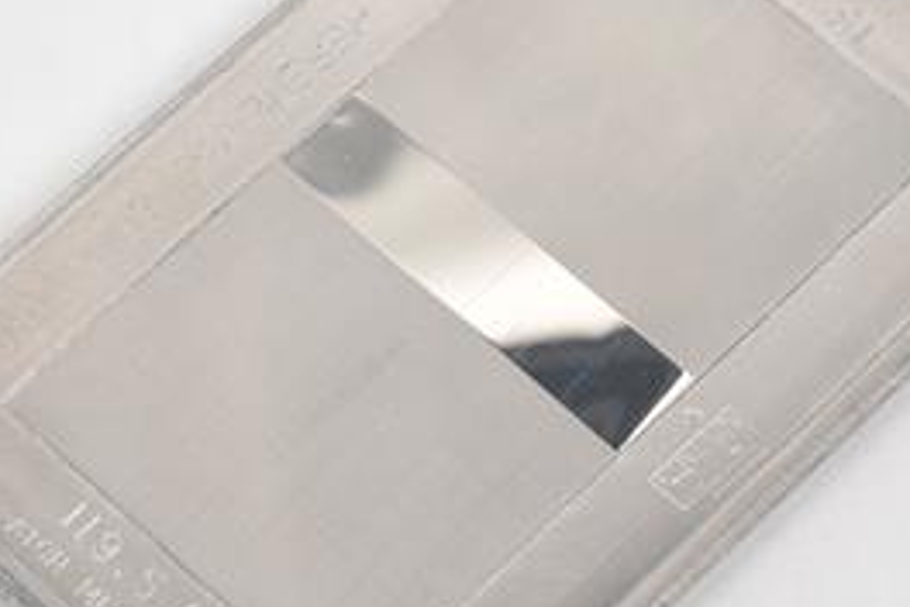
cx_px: 524
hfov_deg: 18.7
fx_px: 2755
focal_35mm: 109
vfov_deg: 12.6
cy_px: 321
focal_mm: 32
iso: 100
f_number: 10
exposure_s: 1/200
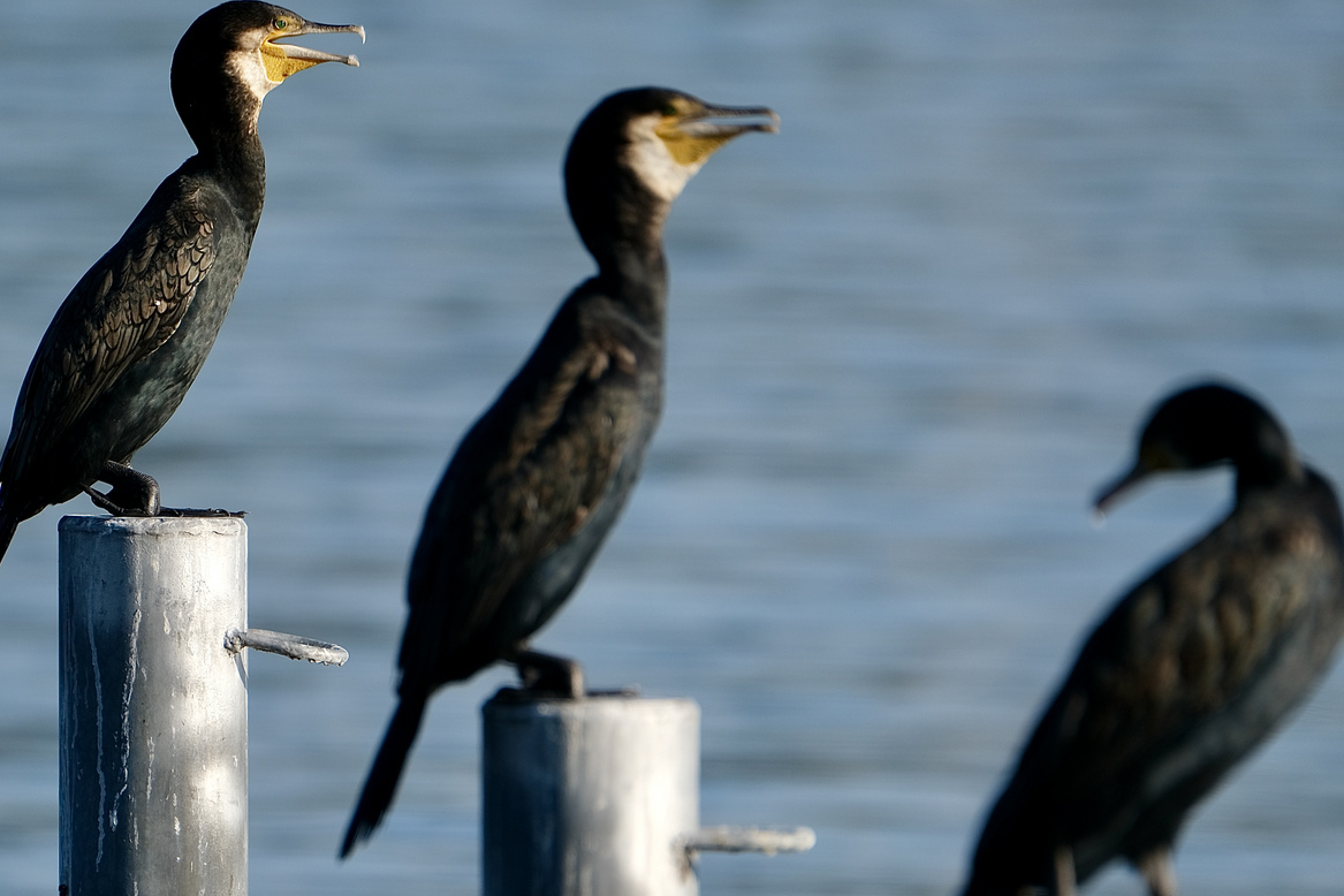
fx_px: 31096
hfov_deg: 2.5
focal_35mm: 833
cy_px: 598
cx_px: 483
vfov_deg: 1.7
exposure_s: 1/680
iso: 160
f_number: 5.6
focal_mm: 400
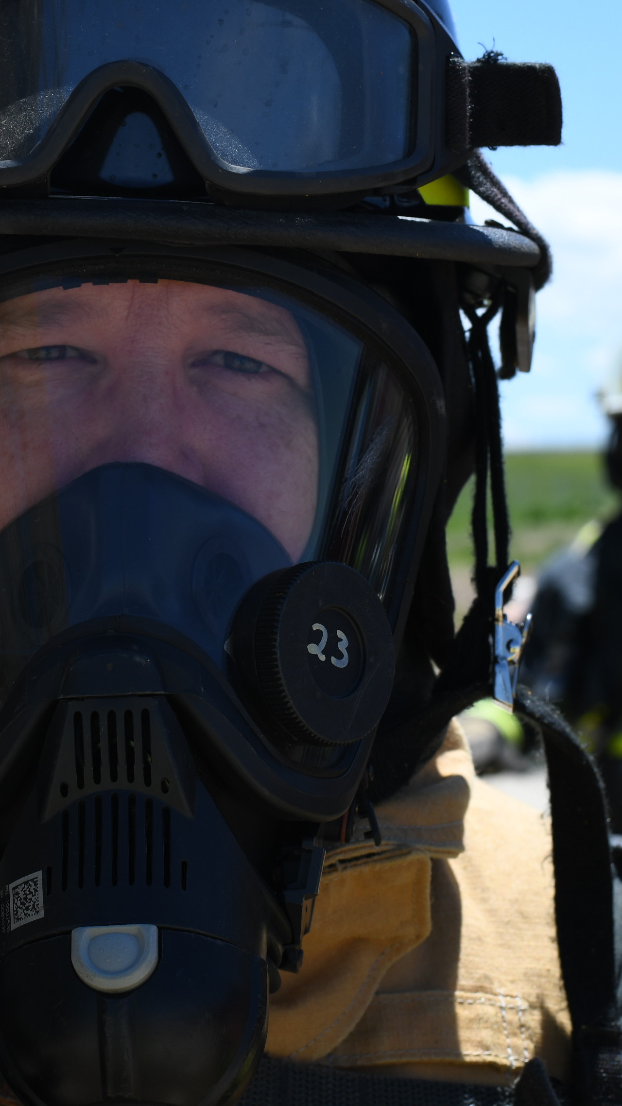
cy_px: 452
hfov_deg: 12.7
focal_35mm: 95
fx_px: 2786
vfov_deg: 22.4
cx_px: 181
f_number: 8
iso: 250
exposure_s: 1/500
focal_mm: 50
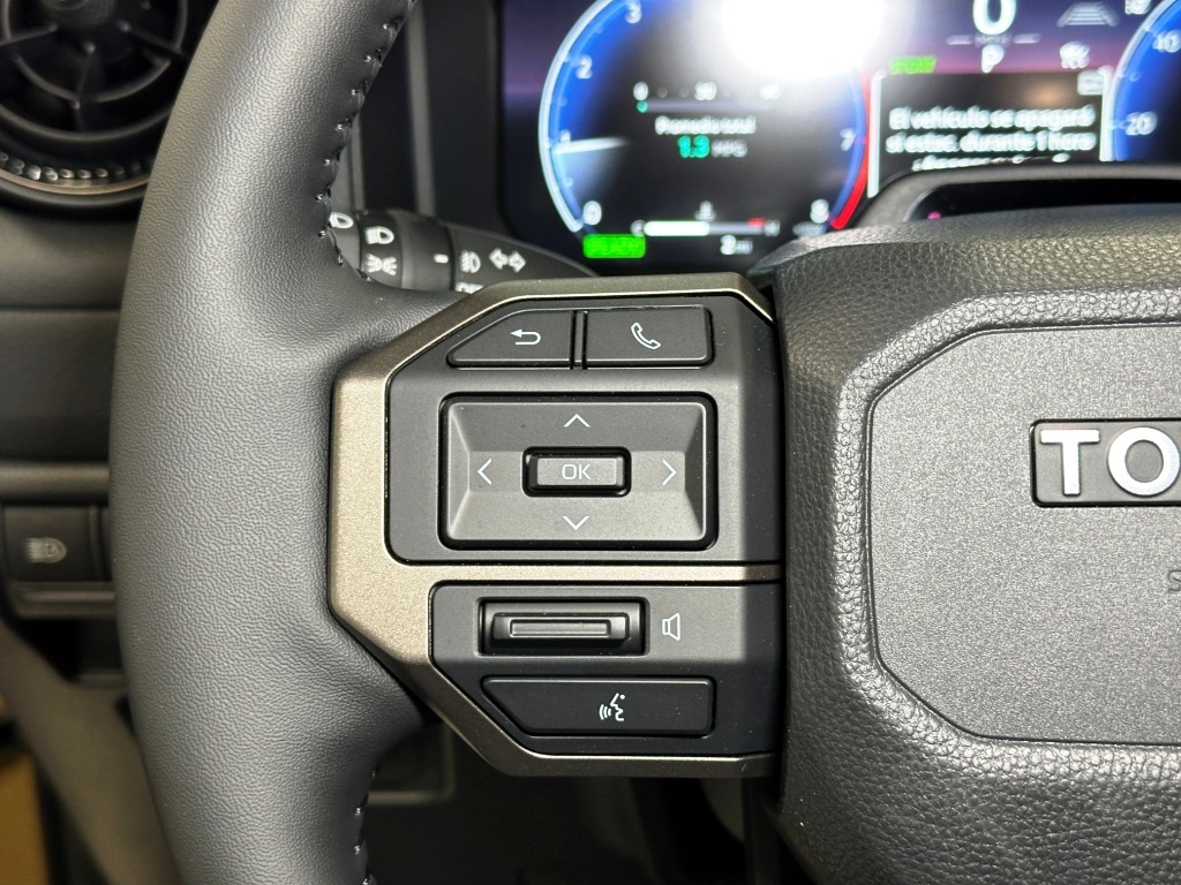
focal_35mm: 48
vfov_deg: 30.3
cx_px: 590
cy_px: 442
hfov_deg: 39.7
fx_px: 1638
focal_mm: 6.86
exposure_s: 1/40
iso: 250
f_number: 1.78
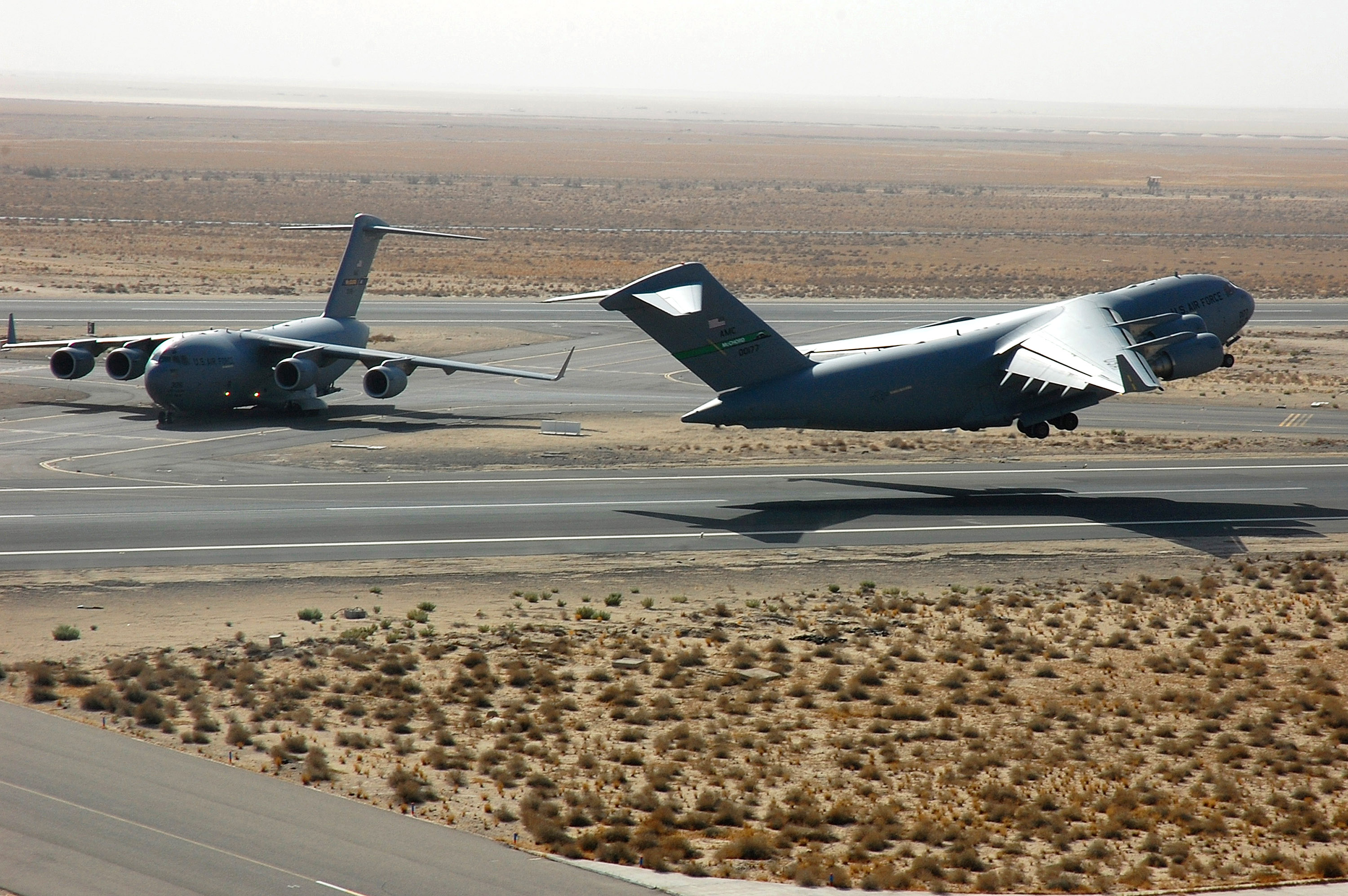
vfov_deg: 13.0
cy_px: 448
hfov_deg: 19.5
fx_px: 3928
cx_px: 674
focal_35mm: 105
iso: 200
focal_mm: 70
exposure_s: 1/250
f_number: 18
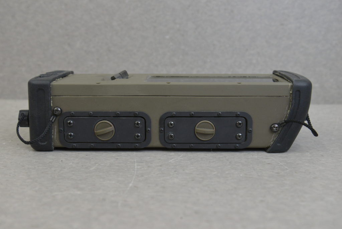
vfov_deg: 26.0
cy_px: 114
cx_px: 171
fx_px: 494
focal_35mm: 52
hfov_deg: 38.2
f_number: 7.1
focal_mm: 52
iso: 1600
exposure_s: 1/125
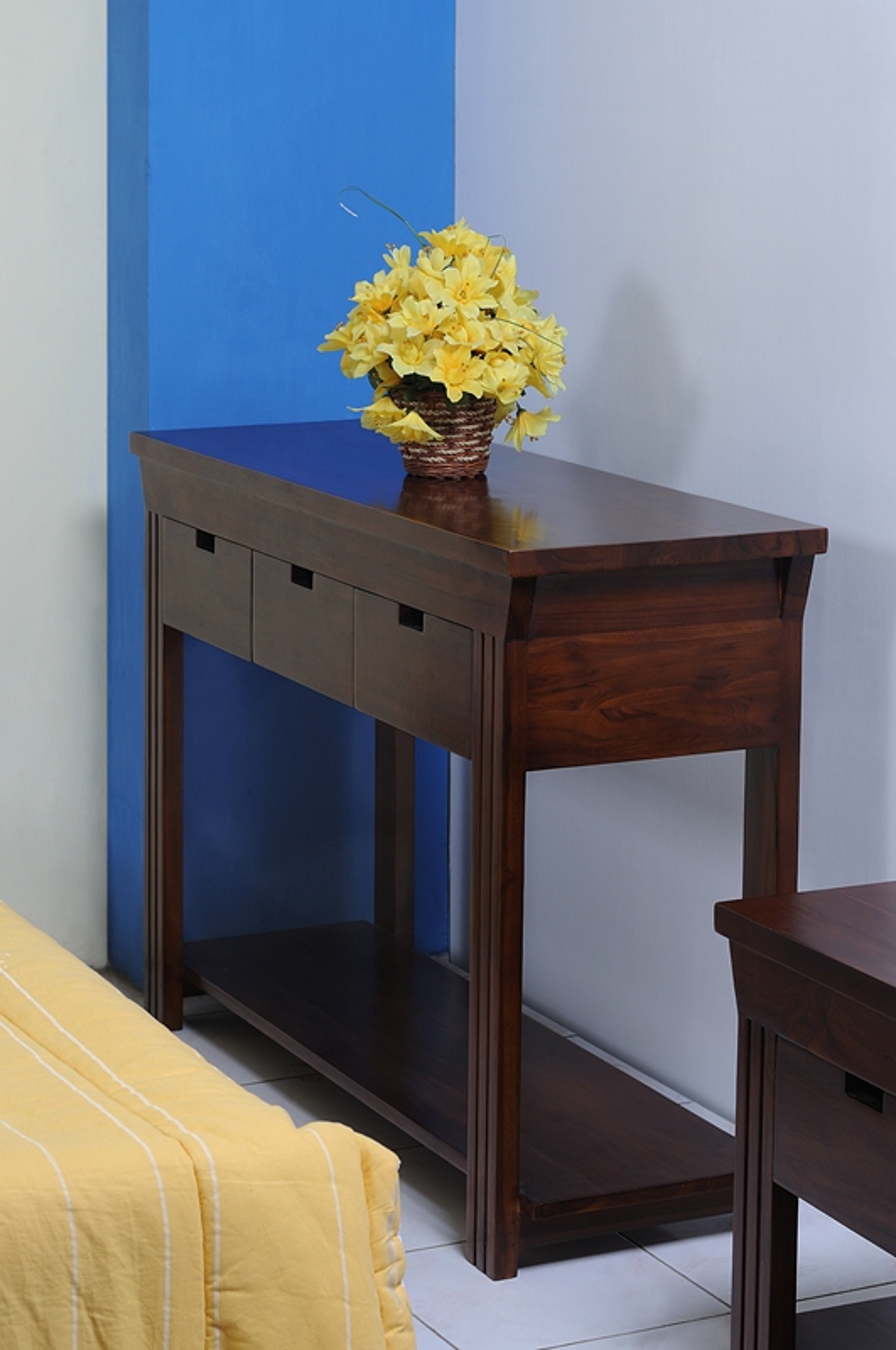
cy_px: 675
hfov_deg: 18.1
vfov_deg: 27.0
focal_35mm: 75
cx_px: 448
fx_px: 2808
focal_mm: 50
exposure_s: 1/10
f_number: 8
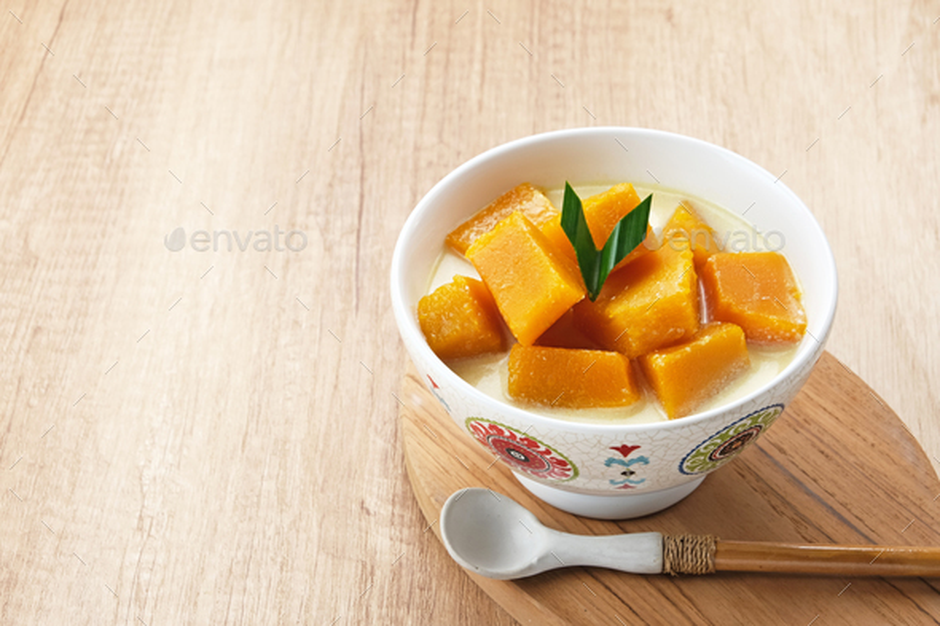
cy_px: 313
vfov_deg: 17.9
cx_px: 470
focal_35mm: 76
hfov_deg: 26.7
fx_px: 1984
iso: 400
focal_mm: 50.5
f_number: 11
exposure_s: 1/80
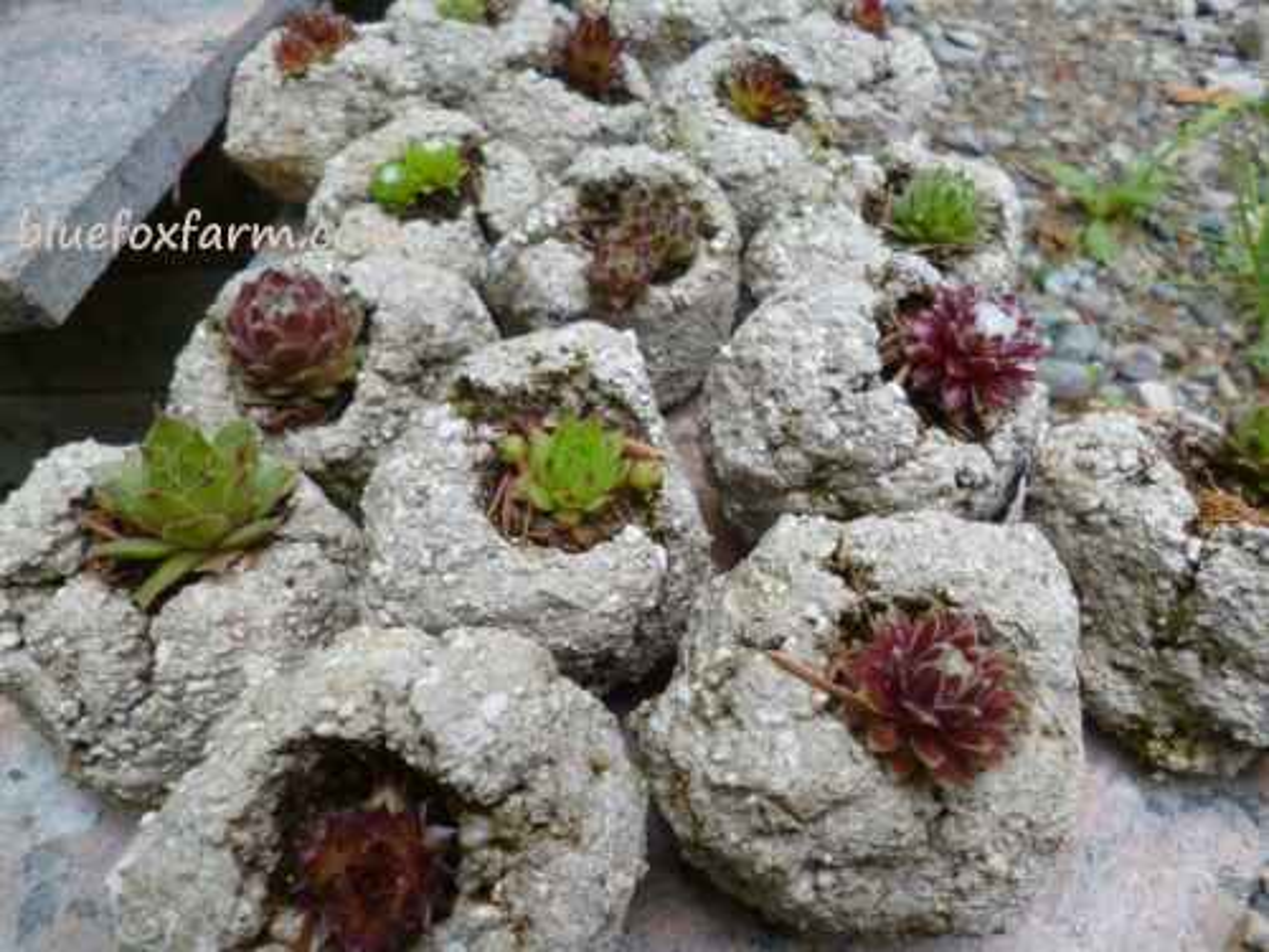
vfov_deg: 56.8
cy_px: 476
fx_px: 880
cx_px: 634
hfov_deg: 71.6
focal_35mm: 24
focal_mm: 4.3
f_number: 2.5
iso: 100
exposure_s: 1/200
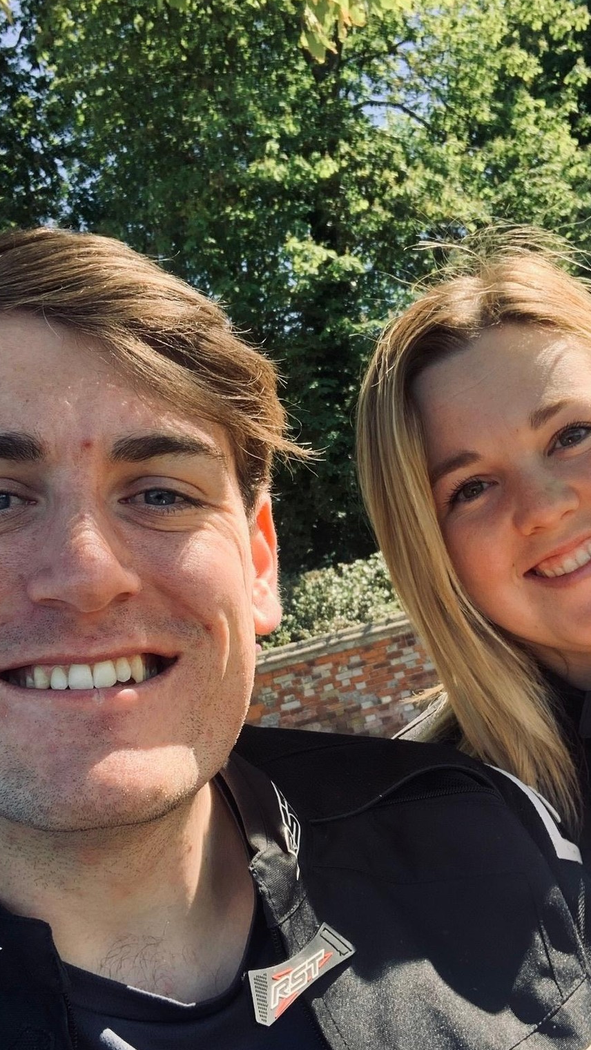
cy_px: 567
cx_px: 304
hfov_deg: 27.1
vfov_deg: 46.3
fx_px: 1225
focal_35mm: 44
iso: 16
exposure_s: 1/183
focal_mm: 2.87
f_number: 2.2
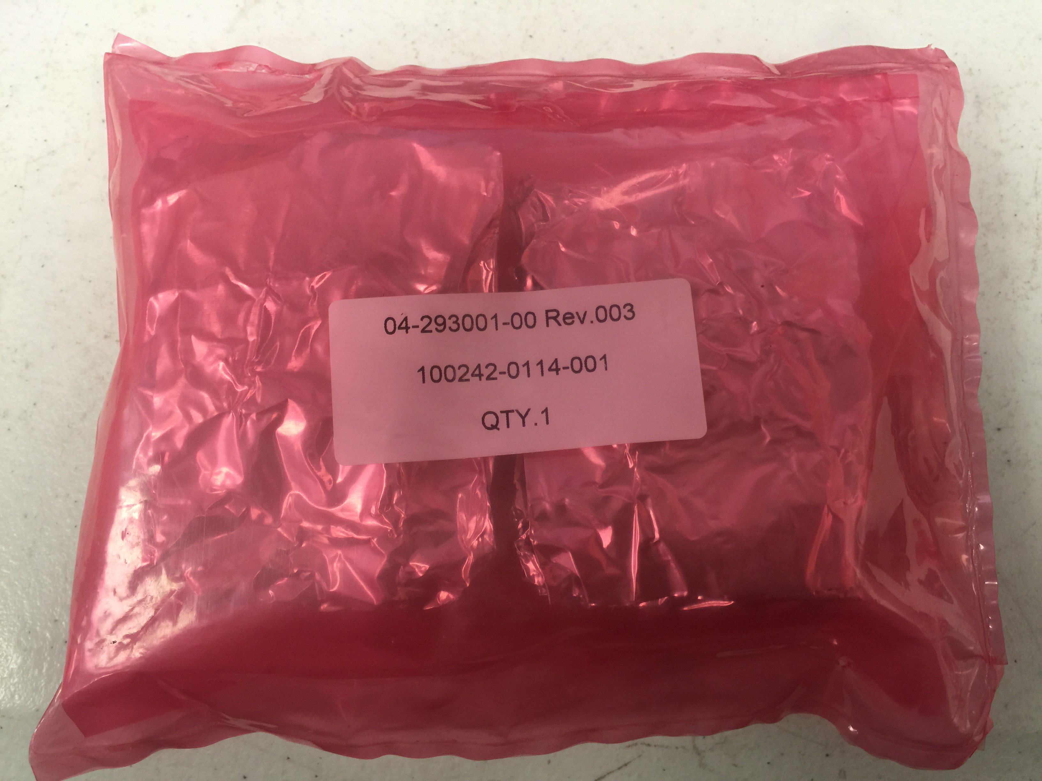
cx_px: 521
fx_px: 873
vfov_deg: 48.2
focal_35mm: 29
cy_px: 390
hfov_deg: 61.7
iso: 40
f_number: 2.2
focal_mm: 4.15
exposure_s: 1/15
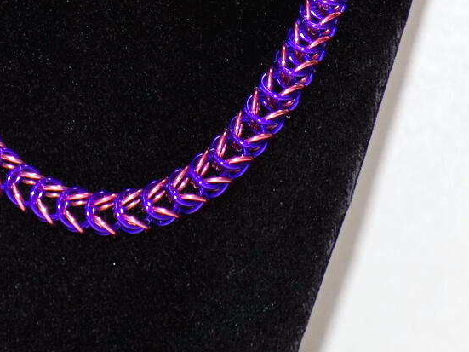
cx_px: 80
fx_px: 2696
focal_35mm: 199
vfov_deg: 7.5
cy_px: 78
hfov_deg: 9.9
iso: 200
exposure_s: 1/30
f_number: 4.7
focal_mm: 19.1
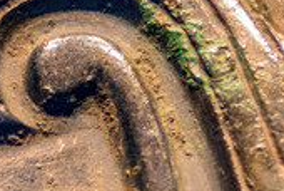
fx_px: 6464
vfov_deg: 1.7
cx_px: -129
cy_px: 165
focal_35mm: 818
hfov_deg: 2.5
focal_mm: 116
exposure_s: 1/50
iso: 1600
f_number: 5.6
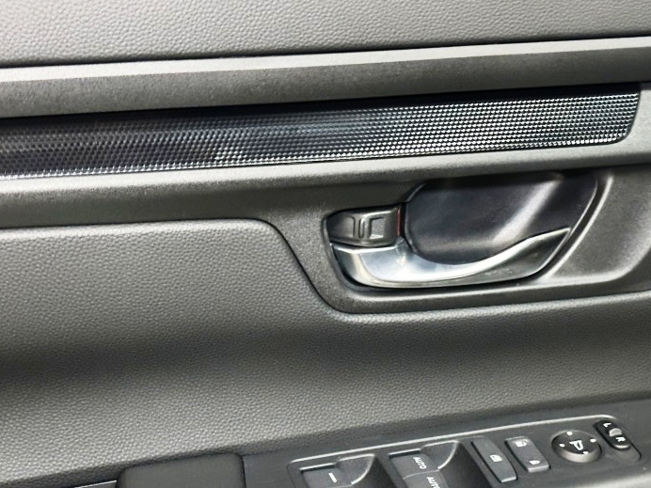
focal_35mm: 71
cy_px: 342
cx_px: 425
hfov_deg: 27.3
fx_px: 1335
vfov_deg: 20.6
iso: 640
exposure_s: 1/30
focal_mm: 6.86
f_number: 1.78
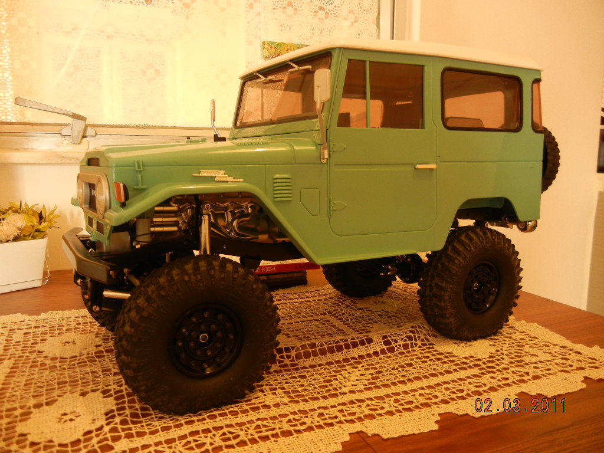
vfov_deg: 46.8
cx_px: 302
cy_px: 226
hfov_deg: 60.0
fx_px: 523
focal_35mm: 30
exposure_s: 1/5.9
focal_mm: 5.4
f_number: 3.5
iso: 160
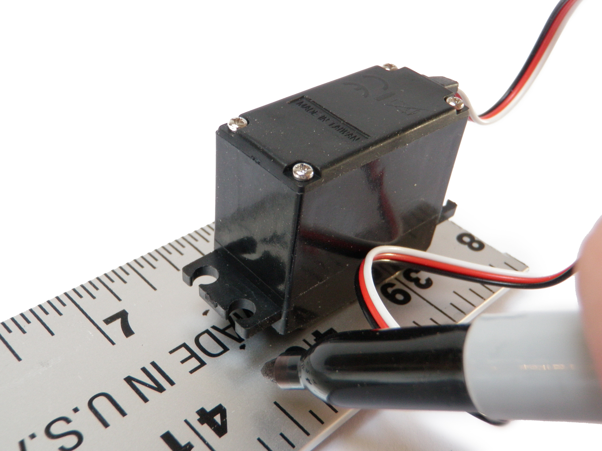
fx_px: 626
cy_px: 226
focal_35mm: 36
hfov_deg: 51.4
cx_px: 301
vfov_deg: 39.7
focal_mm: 6.53
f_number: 4.1
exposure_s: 1/10
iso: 200
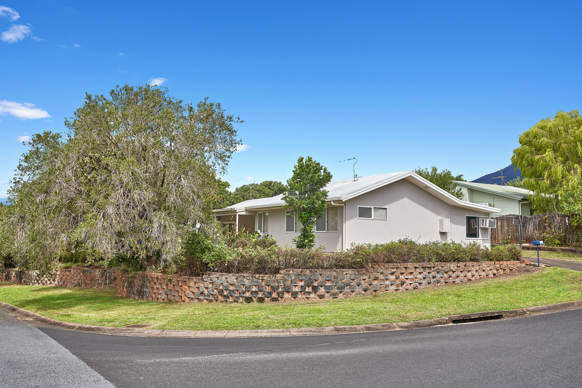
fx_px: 566
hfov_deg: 54.4
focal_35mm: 35
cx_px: 291
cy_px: 194
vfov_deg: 37.9
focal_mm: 35
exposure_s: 1/160
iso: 160
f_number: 11
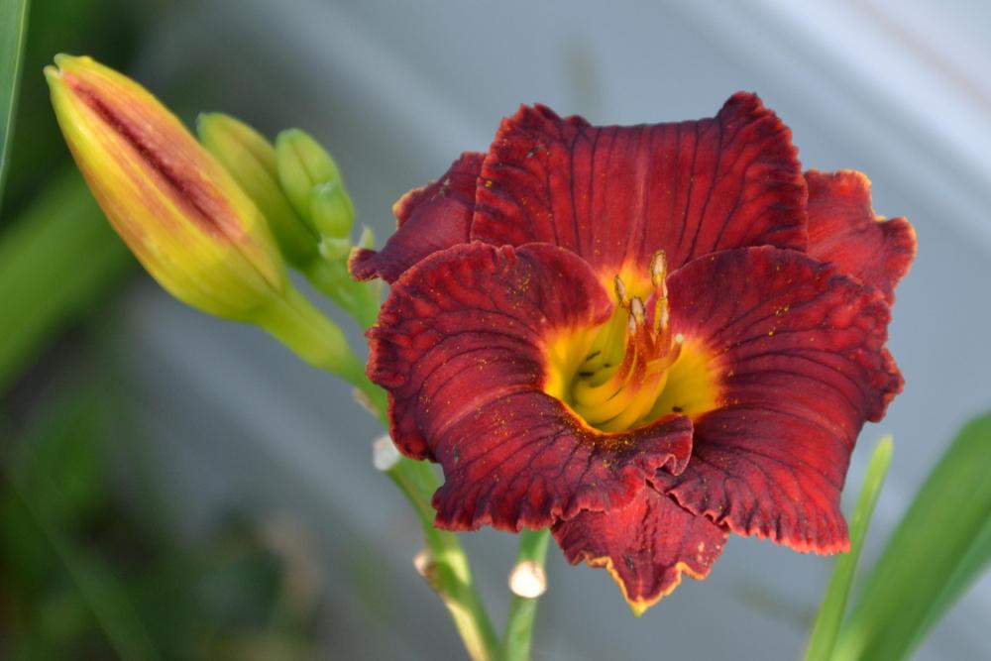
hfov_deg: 6.9
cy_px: 330
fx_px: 8259
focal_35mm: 300
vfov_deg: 4.6
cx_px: 496
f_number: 8
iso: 320
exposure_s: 1/125
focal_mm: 200
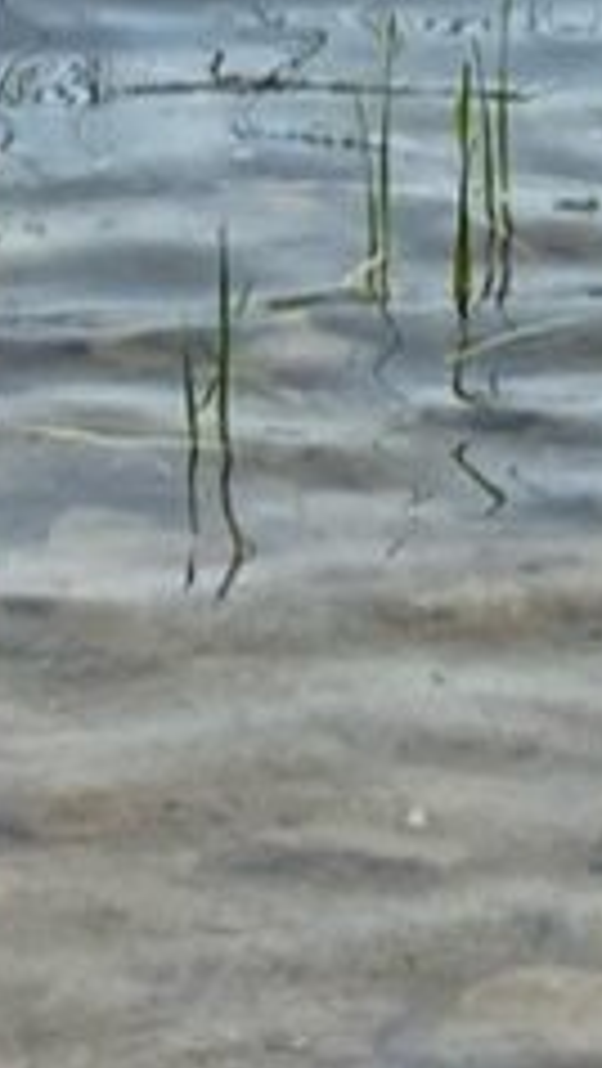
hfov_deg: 5.2
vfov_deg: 9.2
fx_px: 6466
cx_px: 1307
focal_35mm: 228
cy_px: -581
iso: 32
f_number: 1.8
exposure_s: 1/2755
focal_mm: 4.25
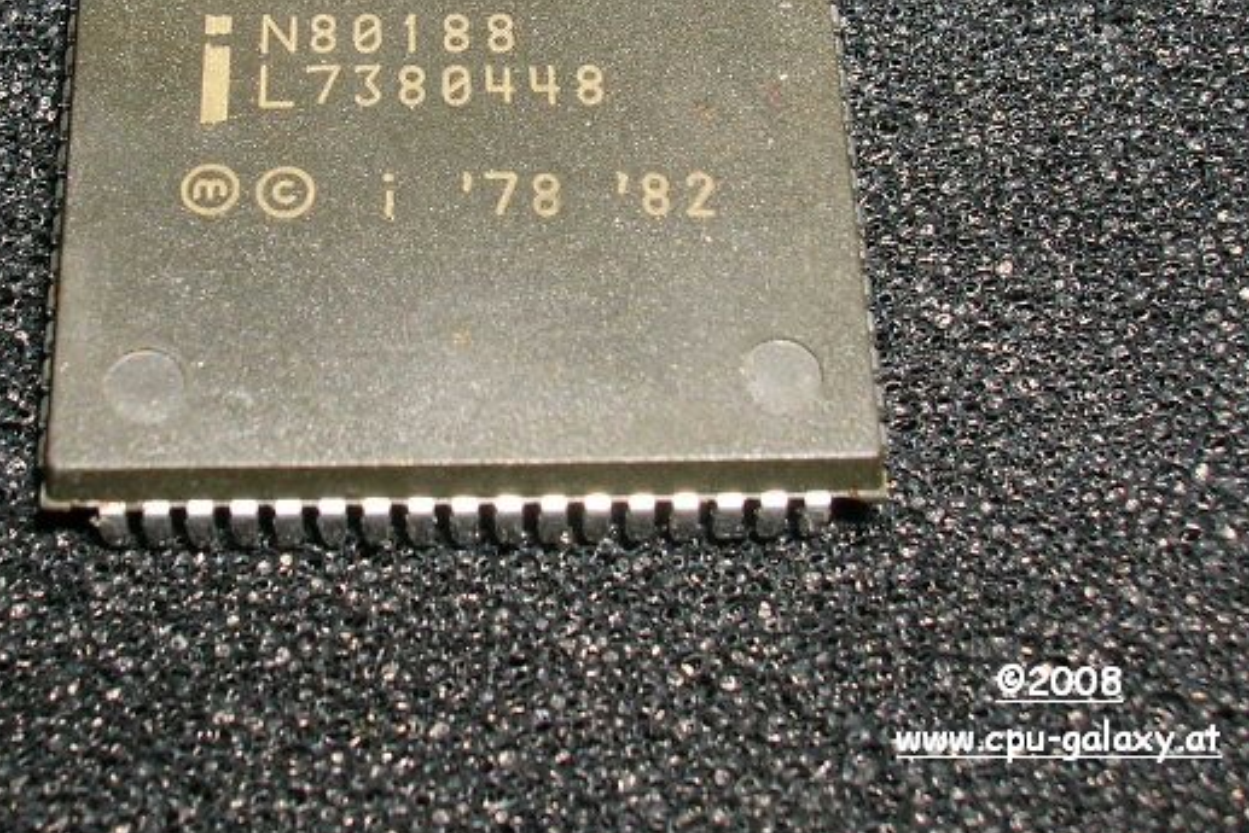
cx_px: 432
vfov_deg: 18.3
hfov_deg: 27.2
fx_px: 2568
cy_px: 159
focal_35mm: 74
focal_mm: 7.7
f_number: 5.4
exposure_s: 1/60.1
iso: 50
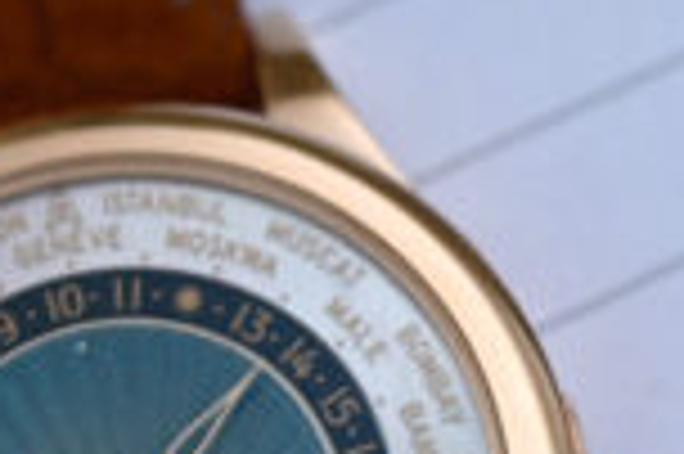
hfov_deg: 7.2
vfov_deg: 4.8
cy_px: 665
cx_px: 801
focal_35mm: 284
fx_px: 5390
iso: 400
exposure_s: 1/320
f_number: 5
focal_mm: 60
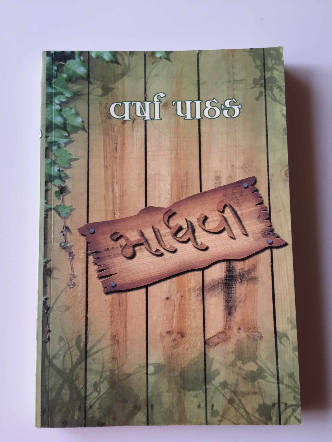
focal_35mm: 29
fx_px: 371
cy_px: 221
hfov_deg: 48.2
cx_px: 166
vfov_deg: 61.7
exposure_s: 1/30
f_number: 2.2
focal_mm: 4.15
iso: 64
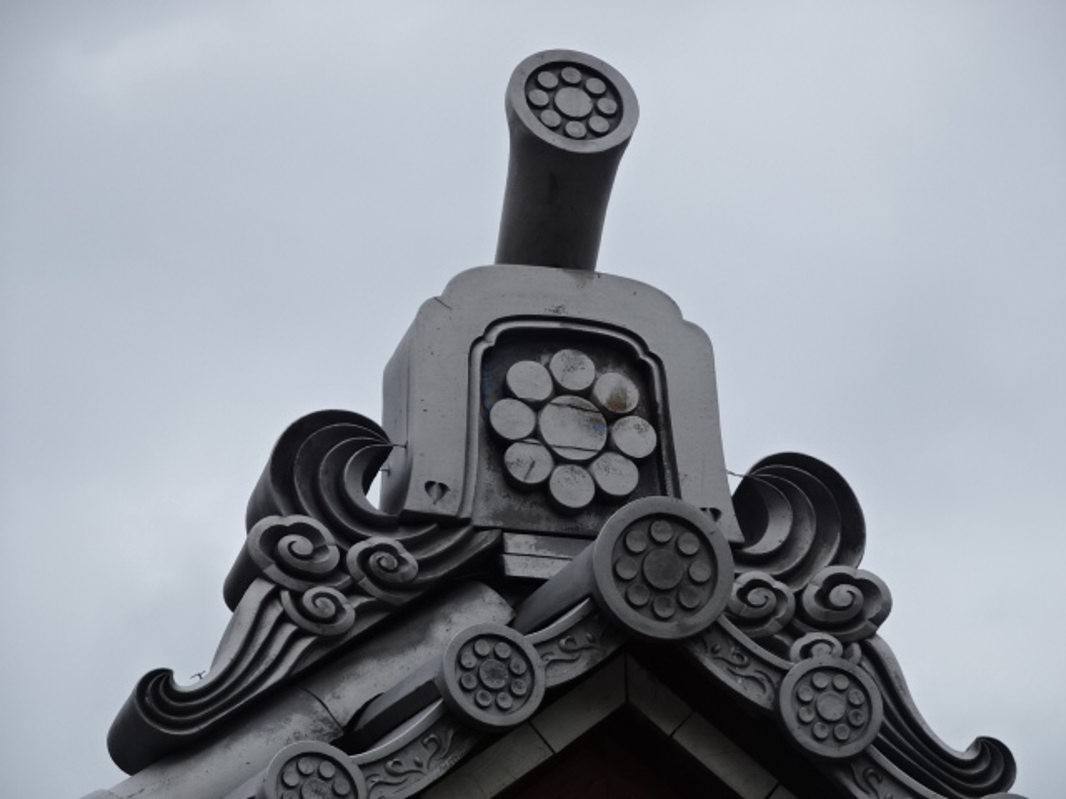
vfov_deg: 7.0
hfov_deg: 9.3
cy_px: 400
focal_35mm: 212
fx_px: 6529
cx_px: 533
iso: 100
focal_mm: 36.24
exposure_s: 1/250
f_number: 6.3
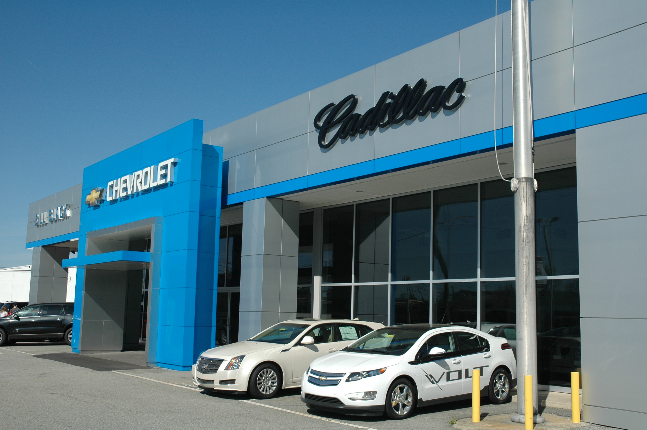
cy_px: 215
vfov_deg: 32.9
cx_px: 324
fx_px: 727
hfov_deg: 48.0
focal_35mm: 40
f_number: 10
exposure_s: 1/400
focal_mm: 27
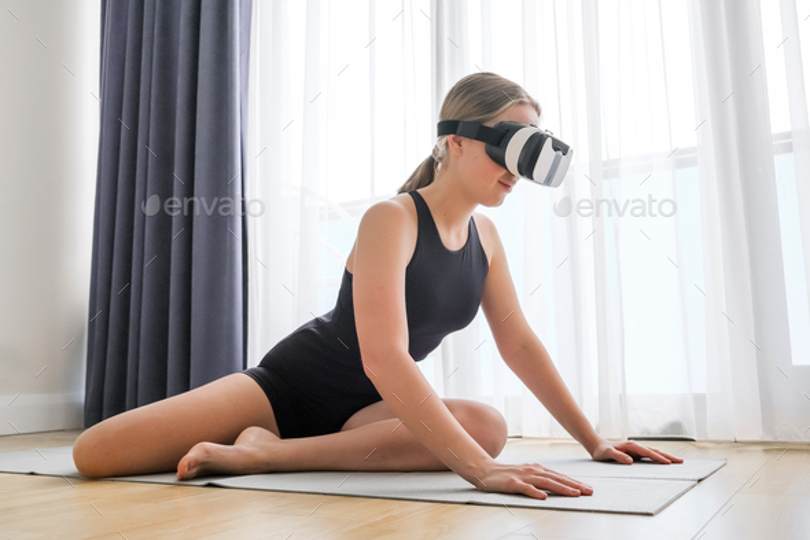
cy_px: 270
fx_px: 742
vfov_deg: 39.9
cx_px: 405
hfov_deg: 57.2
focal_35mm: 33
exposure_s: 1/80
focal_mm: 22.3
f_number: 3.6
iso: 320
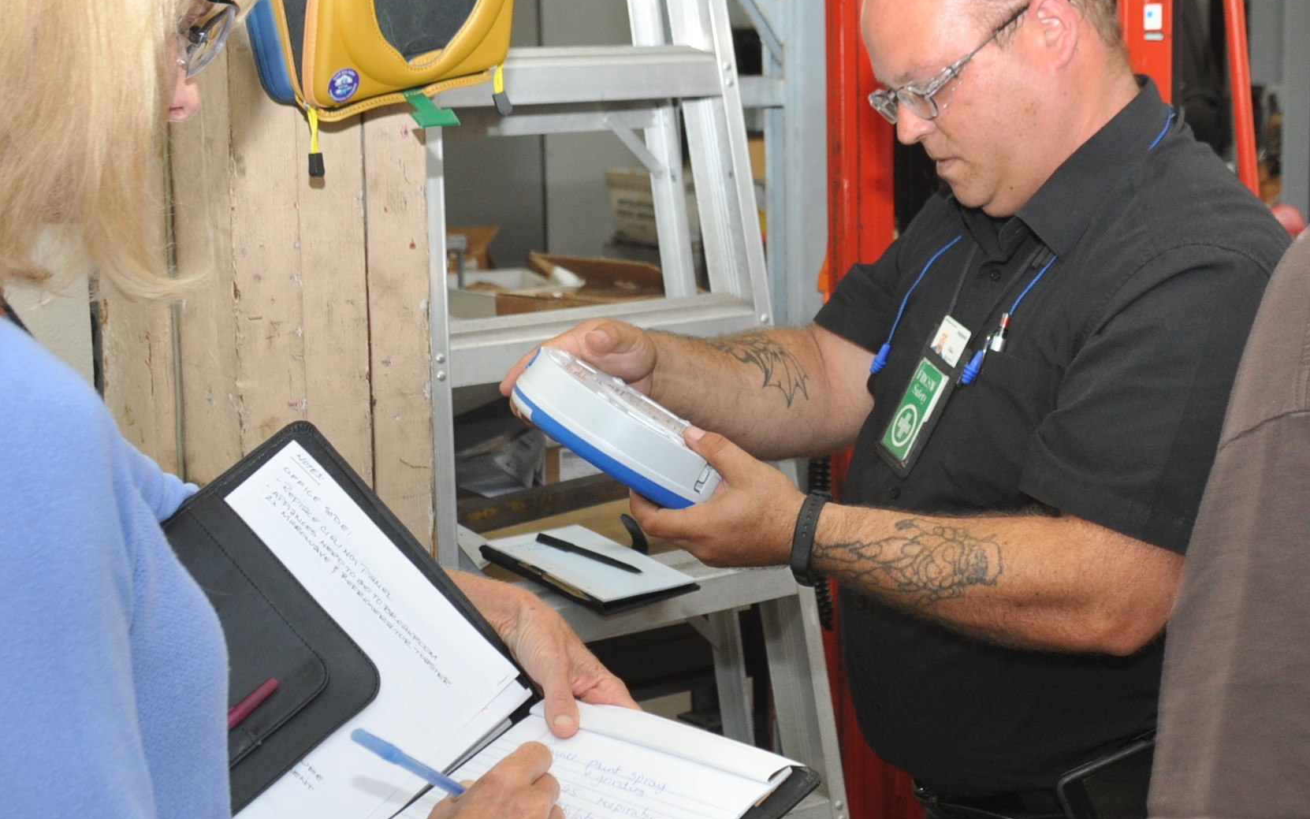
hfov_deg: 31.4
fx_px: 2321
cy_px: 428
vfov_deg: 20.0
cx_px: 800
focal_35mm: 65
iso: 400
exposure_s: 1/60
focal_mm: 22
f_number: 4
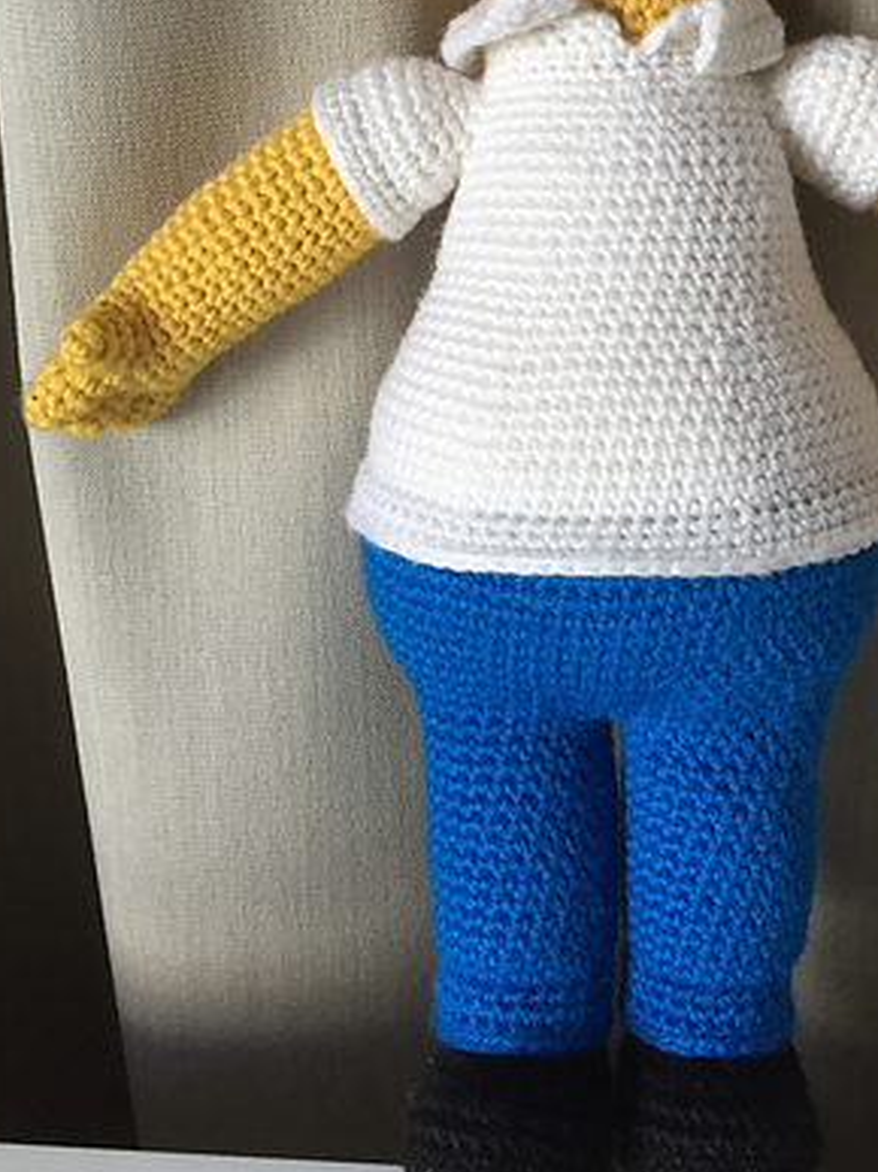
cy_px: 324
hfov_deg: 30.0
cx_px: 587
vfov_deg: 38.8
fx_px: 1624
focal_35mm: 48
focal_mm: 4.15
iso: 100
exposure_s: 1/33
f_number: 2.2
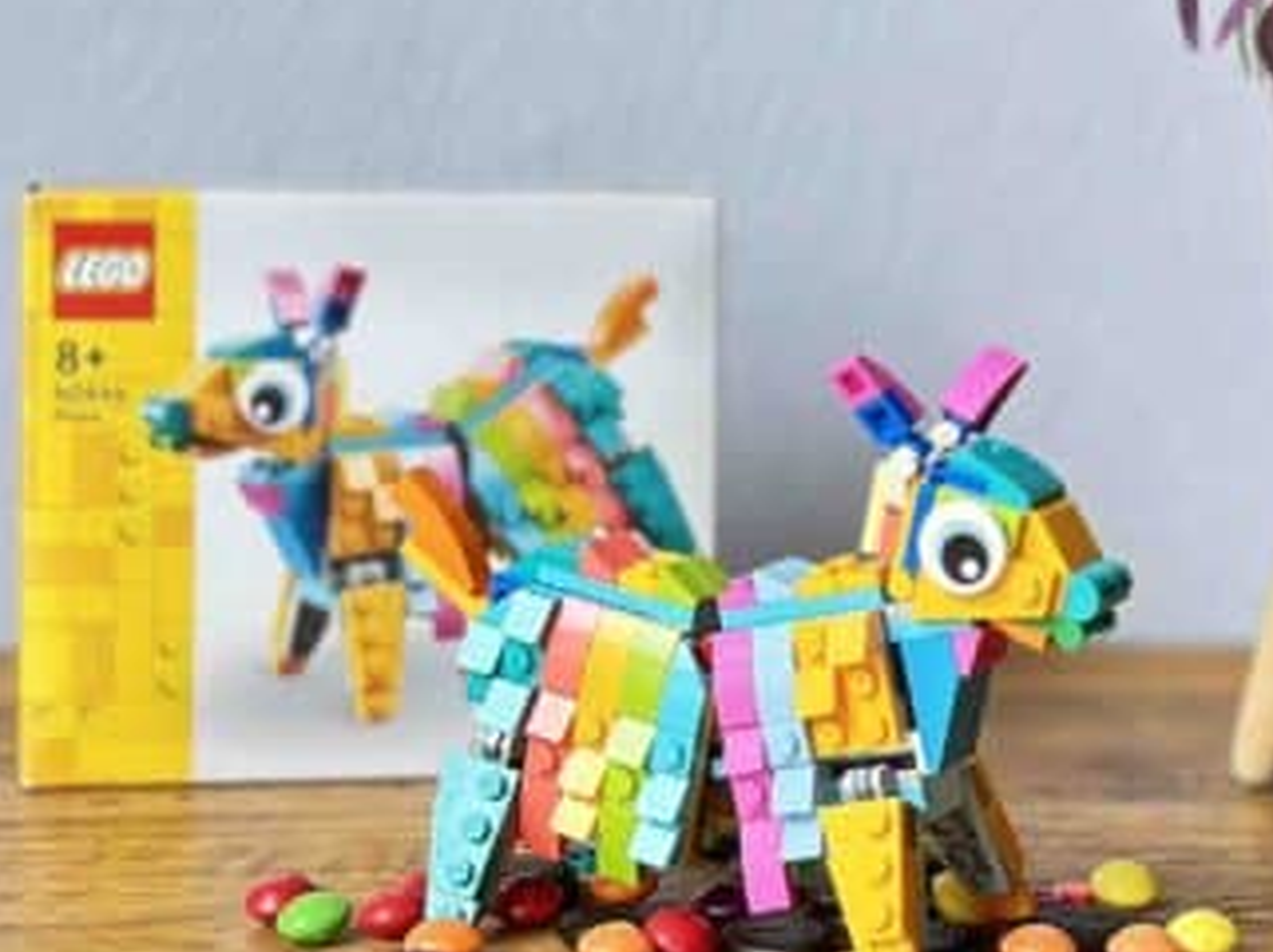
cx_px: 908
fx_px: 3857
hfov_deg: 18.7
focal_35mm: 105
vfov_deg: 14.0
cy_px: 258
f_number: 1.78
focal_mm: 6.86
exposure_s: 1/59
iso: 400
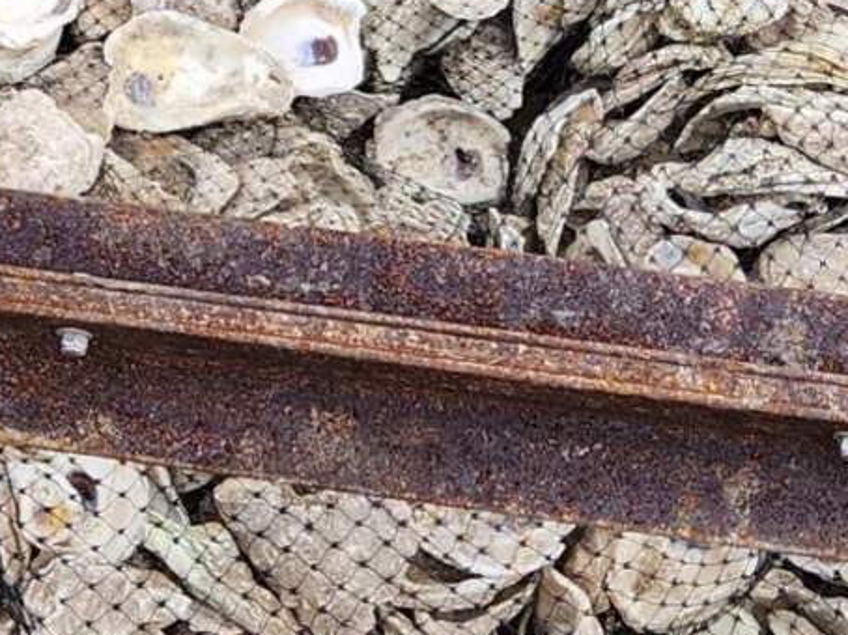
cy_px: -194
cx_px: -116
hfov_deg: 12.7
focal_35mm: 152
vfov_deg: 9.6
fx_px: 3722
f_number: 1.8
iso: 20
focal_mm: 5.4
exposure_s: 1/481
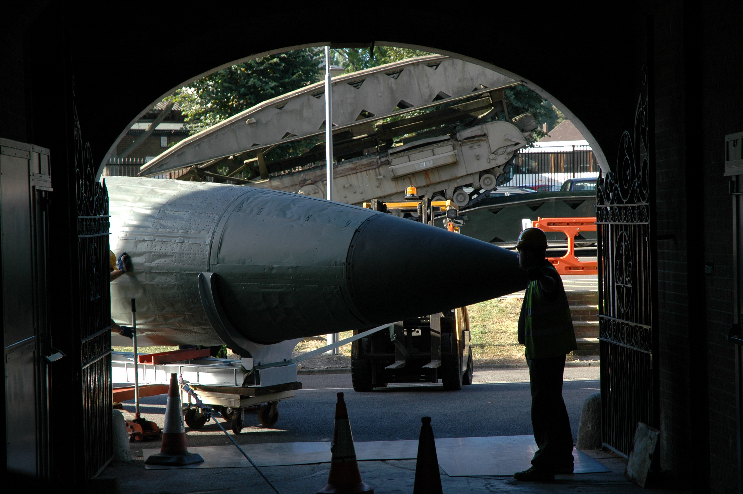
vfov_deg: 13.0
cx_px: 372
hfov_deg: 19.5
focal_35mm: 105
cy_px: 247
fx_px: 2165
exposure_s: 1/160
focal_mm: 70
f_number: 6.3
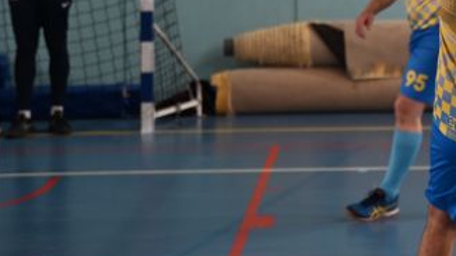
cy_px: -90
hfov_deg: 11.8
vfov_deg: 6.7
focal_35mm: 180
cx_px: 467
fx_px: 2175
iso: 400
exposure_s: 1/200
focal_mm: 70
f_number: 2.8
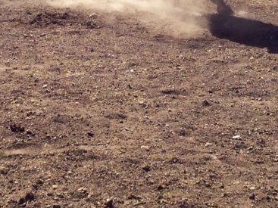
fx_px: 1108
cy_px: -77
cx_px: 104
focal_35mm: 138
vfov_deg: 10.5
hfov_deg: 14.3
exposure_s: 1/809
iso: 50
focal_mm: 4.13
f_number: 2.4
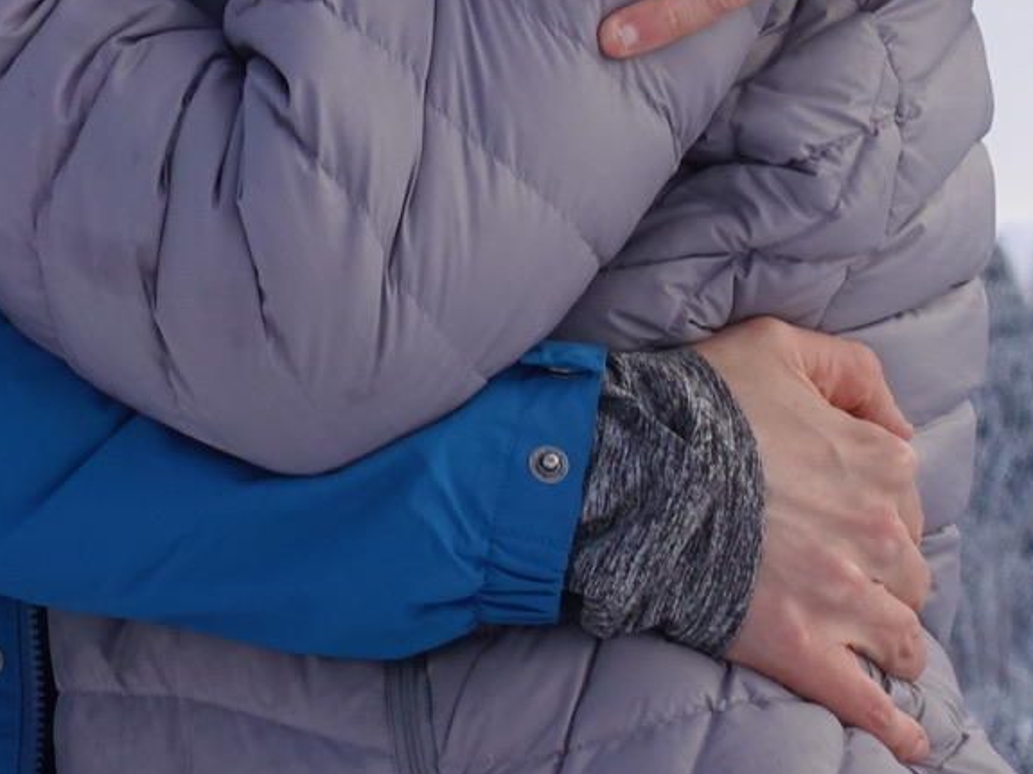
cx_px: -581
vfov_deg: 7.8
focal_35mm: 189
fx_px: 5639
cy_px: -222
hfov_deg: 10.1
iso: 125
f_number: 4
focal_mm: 18.1
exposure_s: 1/500
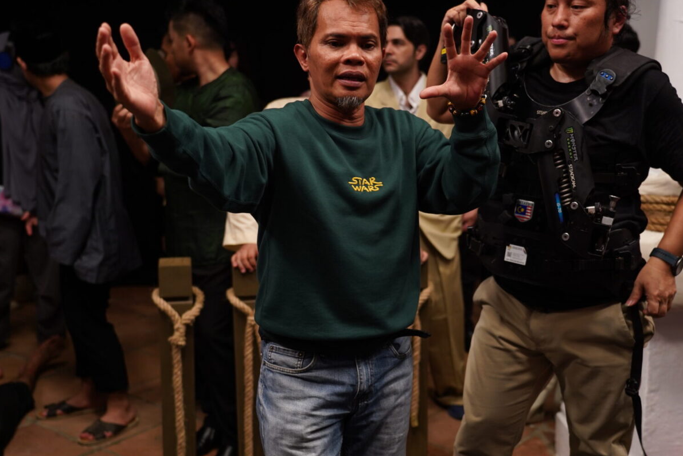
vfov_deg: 27.5
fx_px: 930
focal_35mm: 49
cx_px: 393
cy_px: 227
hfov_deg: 40.2
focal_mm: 38
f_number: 2.8
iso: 800
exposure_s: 1/200
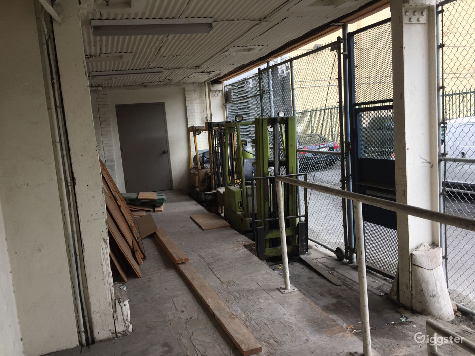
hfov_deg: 61.7
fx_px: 398
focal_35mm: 29
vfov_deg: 48.2
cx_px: 238
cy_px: 178
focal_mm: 4.15
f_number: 2.2
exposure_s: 1/324
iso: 32
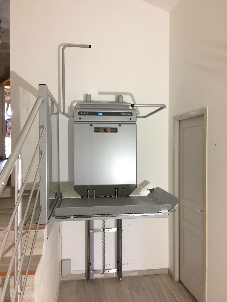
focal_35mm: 29
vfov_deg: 61.7
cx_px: 114
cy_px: 151
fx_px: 254
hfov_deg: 48.2
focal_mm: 4.15
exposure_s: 1/33
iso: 160
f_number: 2.2
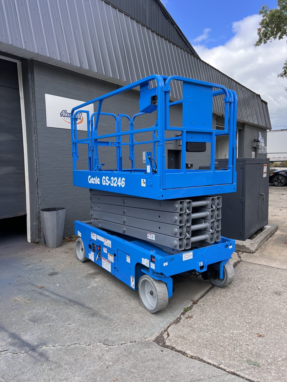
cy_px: 191
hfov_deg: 53.1
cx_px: 144
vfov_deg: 67.3
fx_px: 287
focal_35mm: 26
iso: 50
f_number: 1.5
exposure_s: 1/820
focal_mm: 5.7
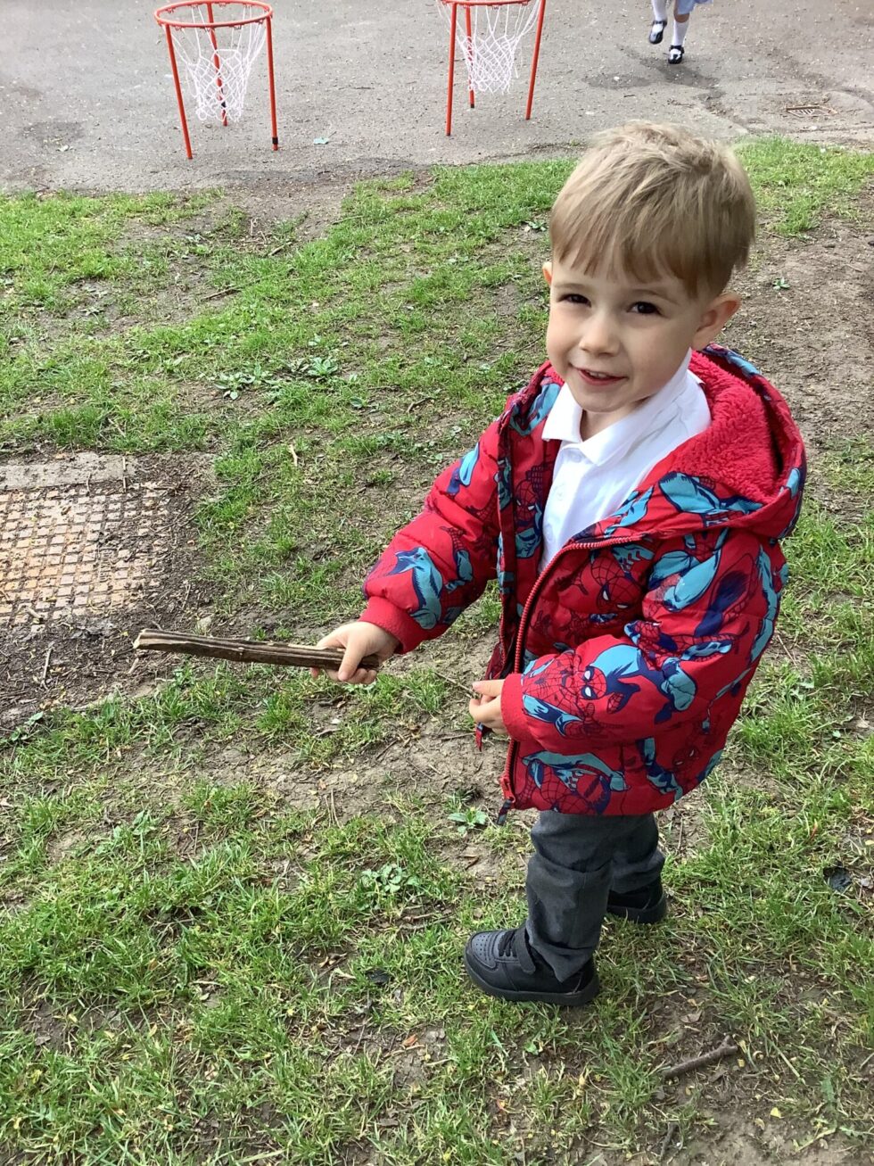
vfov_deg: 58.4
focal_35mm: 31
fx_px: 1044
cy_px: 583
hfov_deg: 45.4
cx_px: 437
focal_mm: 3.3
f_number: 2.4
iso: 64
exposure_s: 1/100
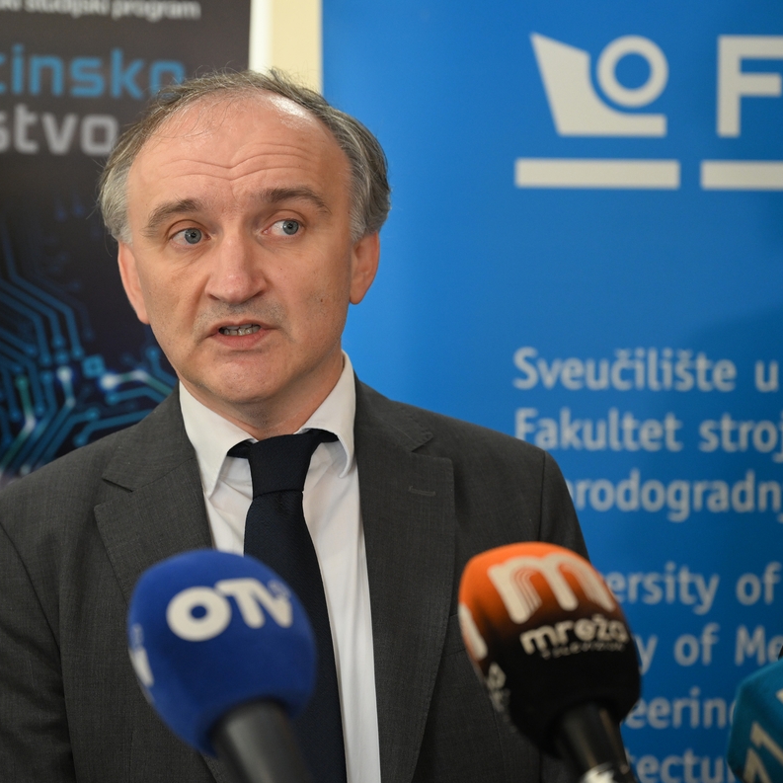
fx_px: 2303
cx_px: 281
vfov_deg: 19.3
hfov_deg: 19.3
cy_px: 389
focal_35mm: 90
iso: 1800
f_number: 4
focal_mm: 70
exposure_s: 1/160
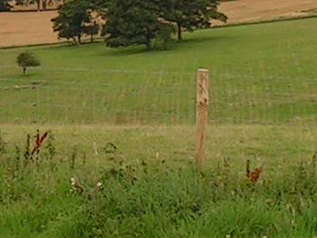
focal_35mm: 192
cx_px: -97
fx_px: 1758
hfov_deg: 10.1
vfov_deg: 7.7
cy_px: 33
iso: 64
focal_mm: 6
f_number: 4.8
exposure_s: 1/250
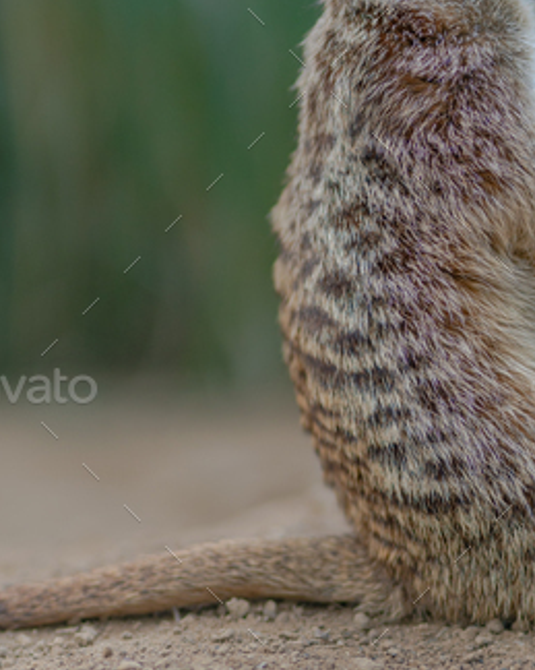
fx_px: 4317
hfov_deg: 7.1
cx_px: 308
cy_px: 373
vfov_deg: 8.9
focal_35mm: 218
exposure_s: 1/1000
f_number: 1.6
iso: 200
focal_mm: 85
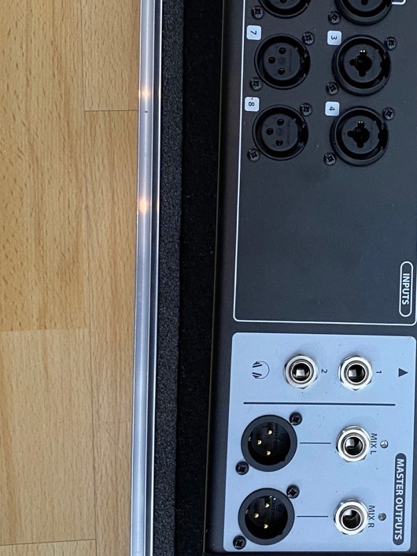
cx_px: 375
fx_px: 851
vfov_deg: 36.1
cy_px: 246
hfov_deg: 26.6
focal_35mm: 53
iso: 125
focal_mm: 4.25
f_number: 1.8
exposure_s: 1/50
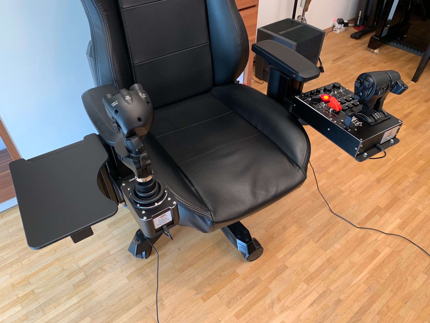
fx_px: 323
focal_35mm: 26
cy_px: 162
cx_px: 215
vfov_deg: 53.1
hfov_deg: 67.3
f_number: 1.8
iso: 320
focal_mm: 4.25
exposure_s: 1/50
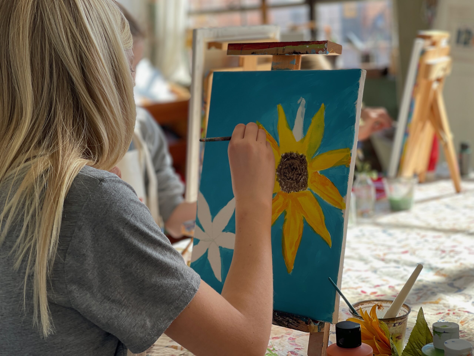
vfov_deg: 22.9
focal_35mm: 64
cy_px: 178
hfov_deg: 30.3
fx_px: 876
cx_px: 237
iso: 20
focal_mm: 7.5
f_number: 2.2
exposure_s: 1/120
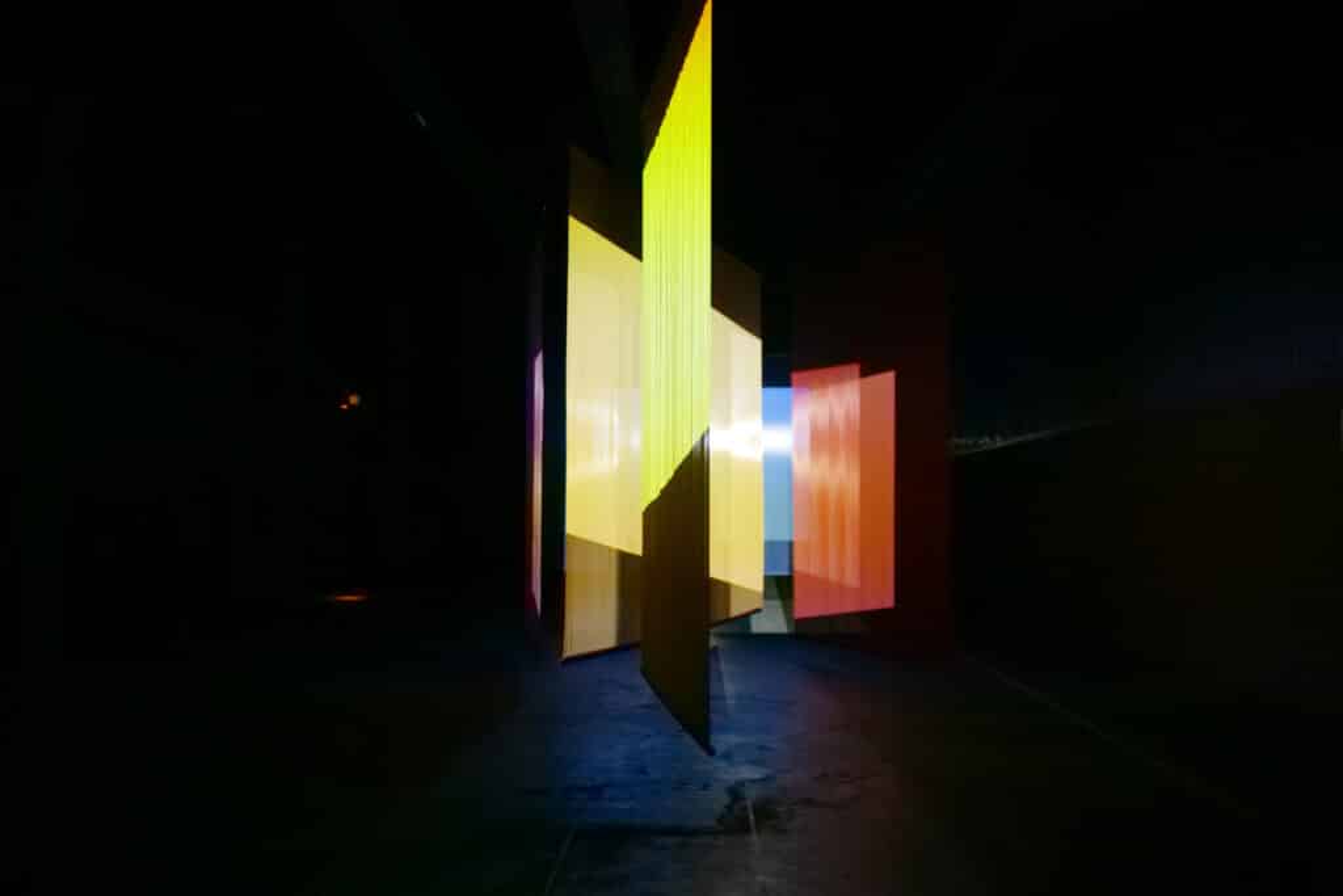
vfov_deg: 37.9
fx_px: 1306
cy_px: 448
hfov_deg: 54.4
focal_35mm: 35
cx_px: 672
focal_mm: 35
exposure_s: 1/2000
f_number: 1.8
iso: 6400
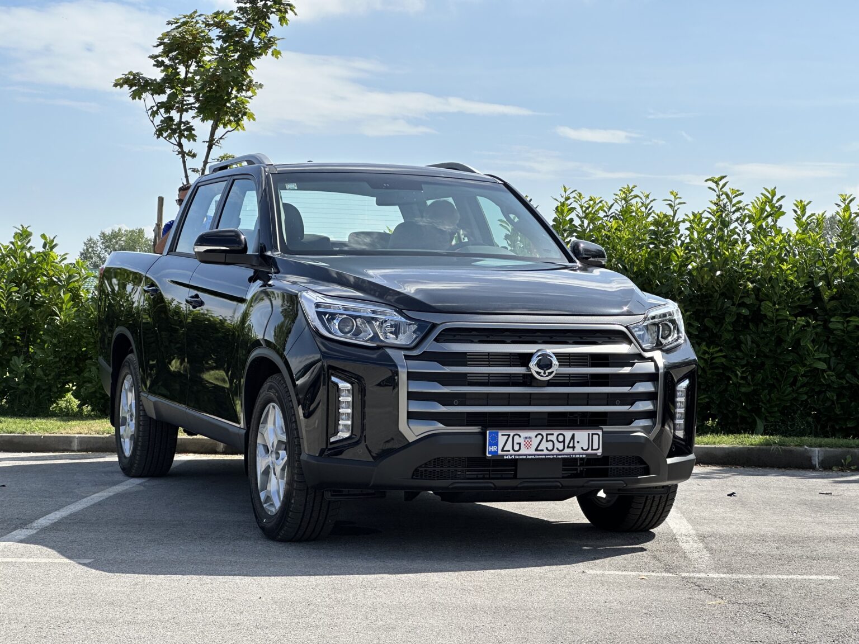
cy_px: 322
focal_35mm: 77
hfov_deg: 25.3
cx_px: 430
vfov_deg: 19.1
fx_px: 1911
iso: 32
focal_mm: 9
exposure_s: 1/815
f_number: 2.8
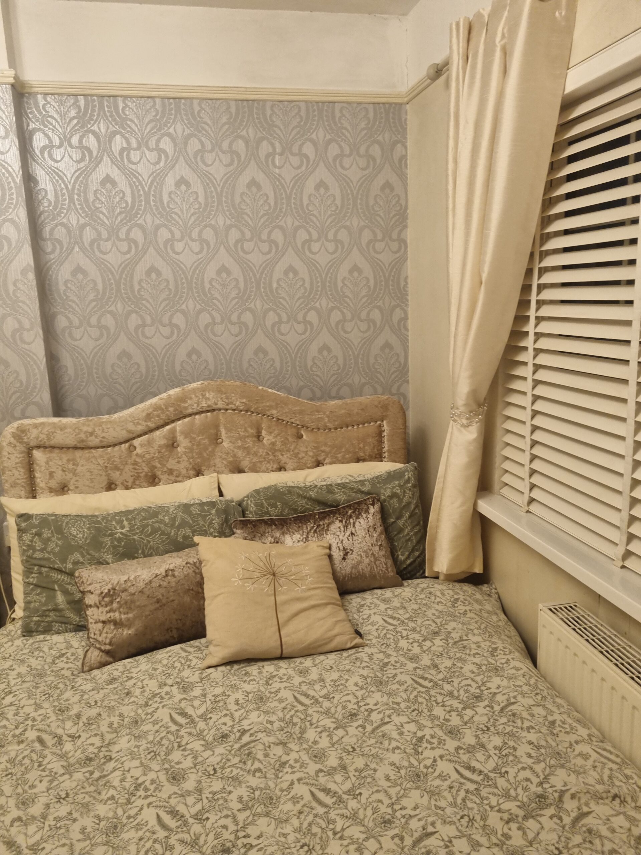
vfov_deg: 67.3
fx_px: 642
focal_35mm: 26
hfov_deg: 53.1
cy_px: 428
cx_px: 320
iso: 200
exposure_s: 1/50
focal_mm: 5.4
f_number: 1.8
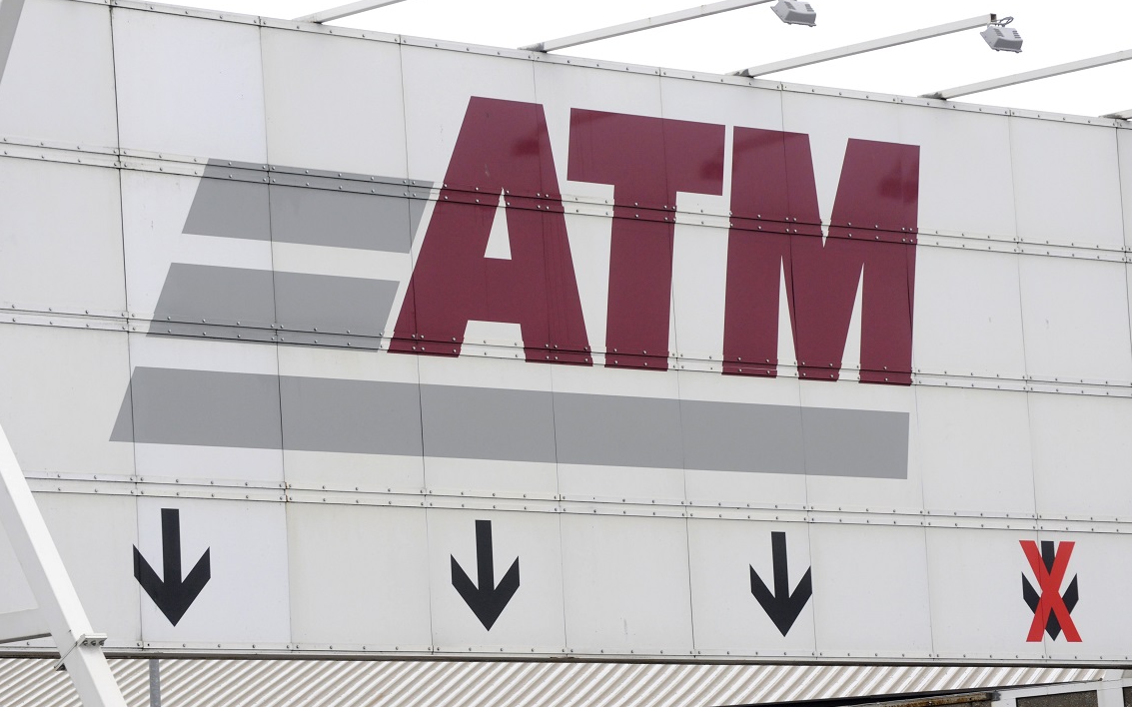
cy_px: 366
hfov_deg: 12.4
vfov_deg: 7.8
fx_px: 5214
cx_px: 566
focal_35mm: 169
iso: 800
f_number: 6.3
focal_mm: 110
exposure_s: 1/320
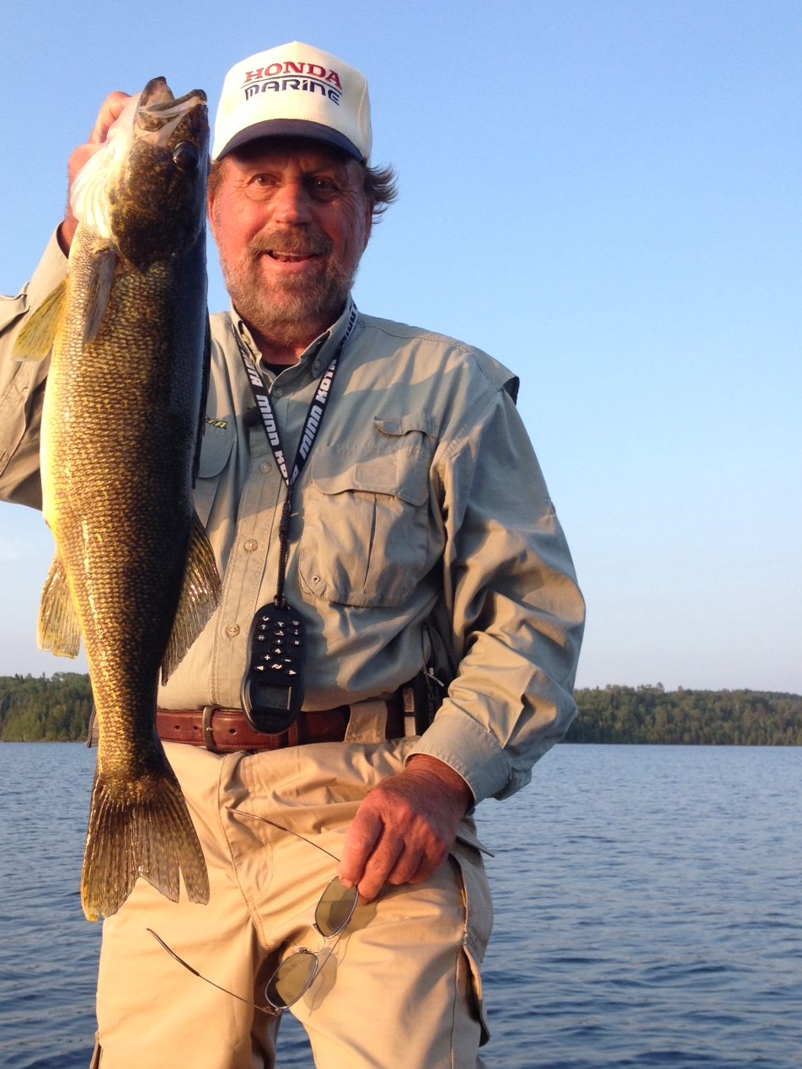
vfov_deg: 42.0
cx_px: 288
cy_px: 576
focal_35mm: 45
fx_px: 1390
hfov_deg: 32.0
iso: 50
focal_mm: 4.28
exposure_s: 1/370
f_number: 2.4
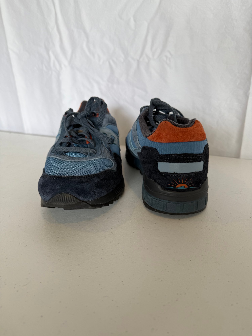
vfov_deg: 71.6
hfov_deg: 56.8
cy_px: 168
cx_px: 126
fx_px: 233
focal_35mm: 24
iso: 64
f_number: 1.78
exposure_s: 1/121
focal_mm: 6.76
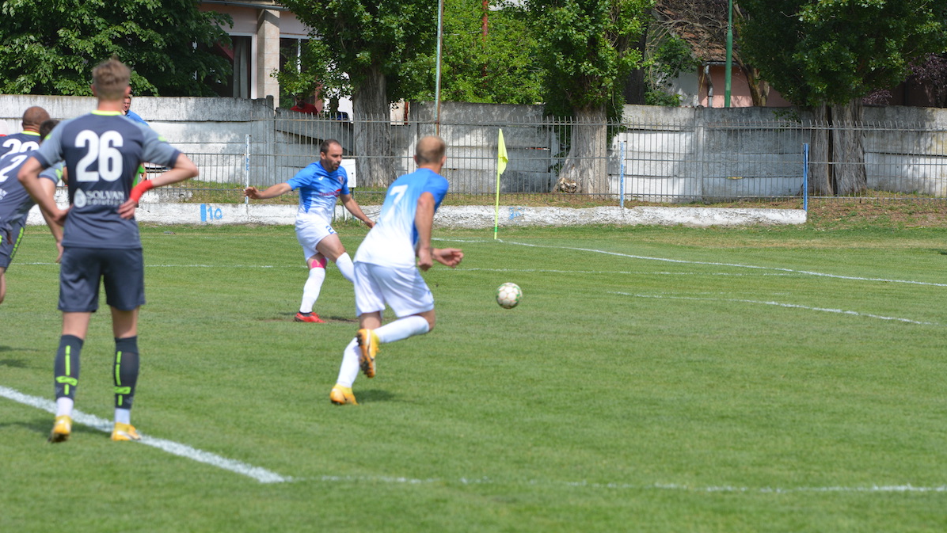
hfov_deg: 10.5
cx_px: 474
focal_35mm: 205
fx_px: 5148
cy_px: 235
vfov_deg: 5.9
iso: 400
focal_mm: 130
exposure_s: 1/1600
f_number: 6.3
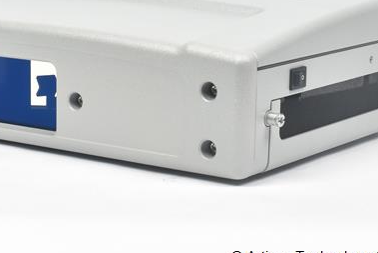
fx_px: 723
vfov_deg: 19.7
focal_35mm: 69
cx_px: 126
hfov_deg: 29.1
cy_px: 67
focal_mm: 29
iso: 200
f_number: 14
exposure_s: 1/200
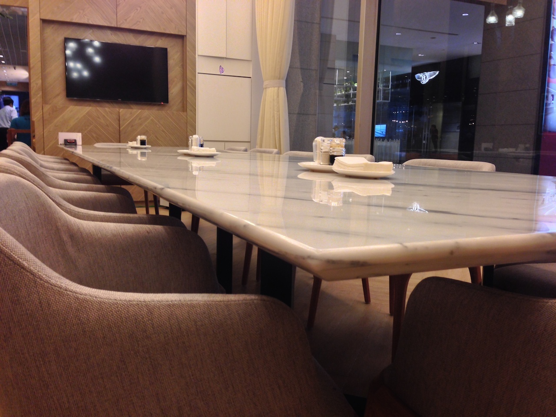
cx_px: 278
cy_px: 208
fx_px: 530
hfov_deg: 55.4
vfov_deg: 42.9
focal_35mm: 33
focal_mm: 4.12
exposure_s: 1/20
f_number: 2.4
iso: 50
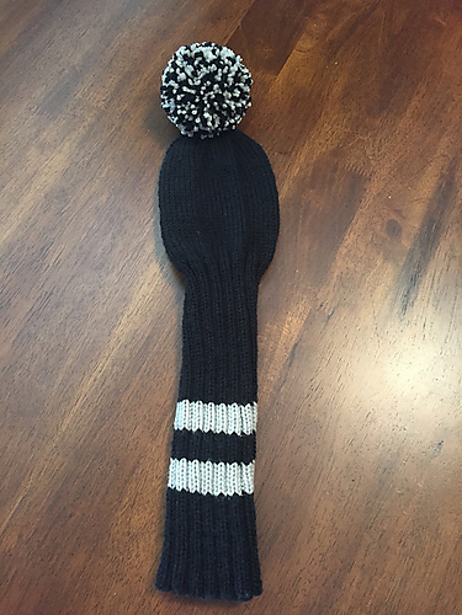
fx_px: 516
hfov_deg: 48.2
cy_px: 308
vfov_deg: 61.7
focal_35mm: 29
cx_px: 231
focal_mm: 4.15
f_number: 2.2
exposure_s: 1/17
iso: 250
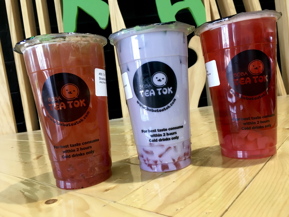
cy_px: 108
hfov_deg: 61.7
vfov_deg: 48.2
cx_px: 144
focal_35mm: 29
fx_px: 242
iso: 64
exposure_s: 1/30
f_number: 2.2
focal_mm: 4.15
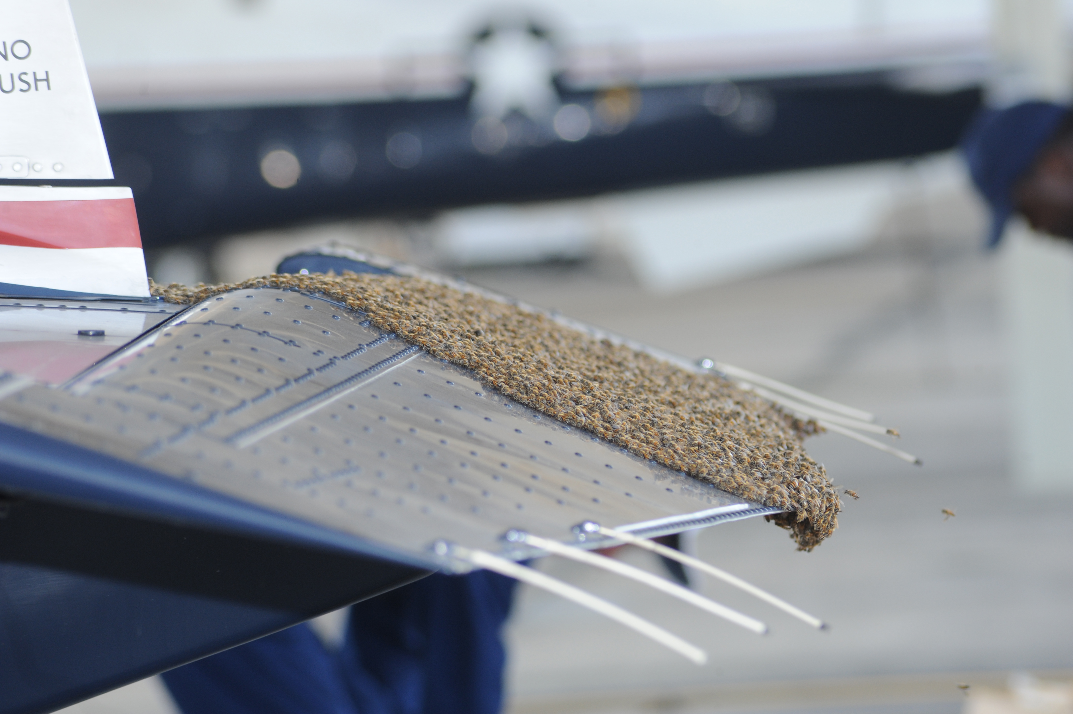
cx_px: 536
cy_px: 357
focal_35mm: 300
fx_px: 8936
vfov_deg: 4.6
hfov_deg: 6.9
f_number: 10
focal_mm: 300
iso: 800
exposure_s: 1/250
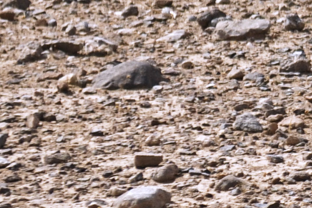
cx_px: 707
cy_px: -213
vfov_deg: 2.2
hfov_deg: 3.2
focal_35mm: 631
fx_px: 5468
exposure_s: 1/3200
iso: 250
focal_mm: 70
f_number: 2.8
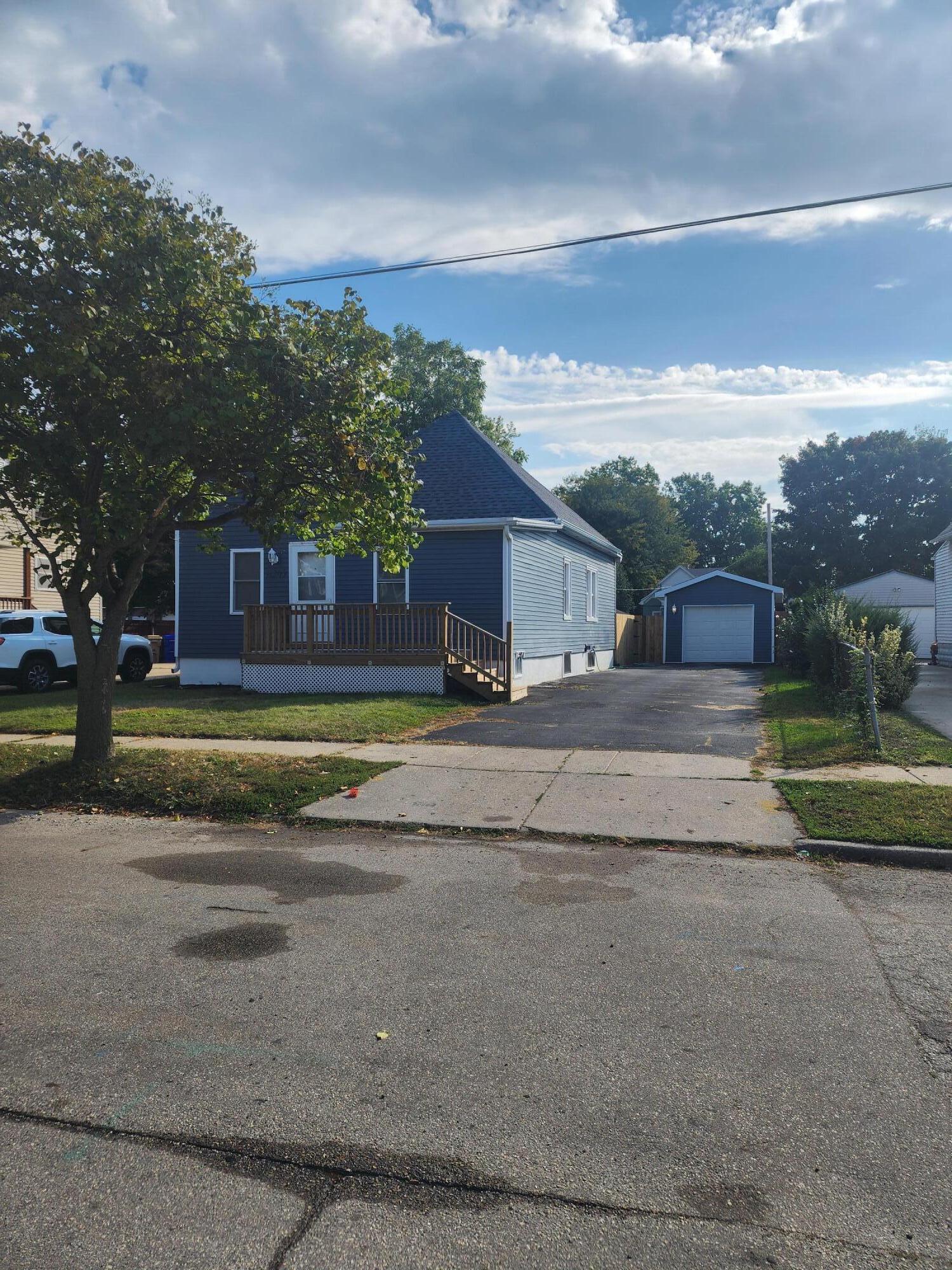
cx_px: 476
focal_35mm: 23
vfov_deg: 73.9
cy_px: 635
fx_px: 843
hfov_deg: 58.9
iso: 12
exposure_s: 1/1300
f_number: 1.8
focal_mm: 6.4
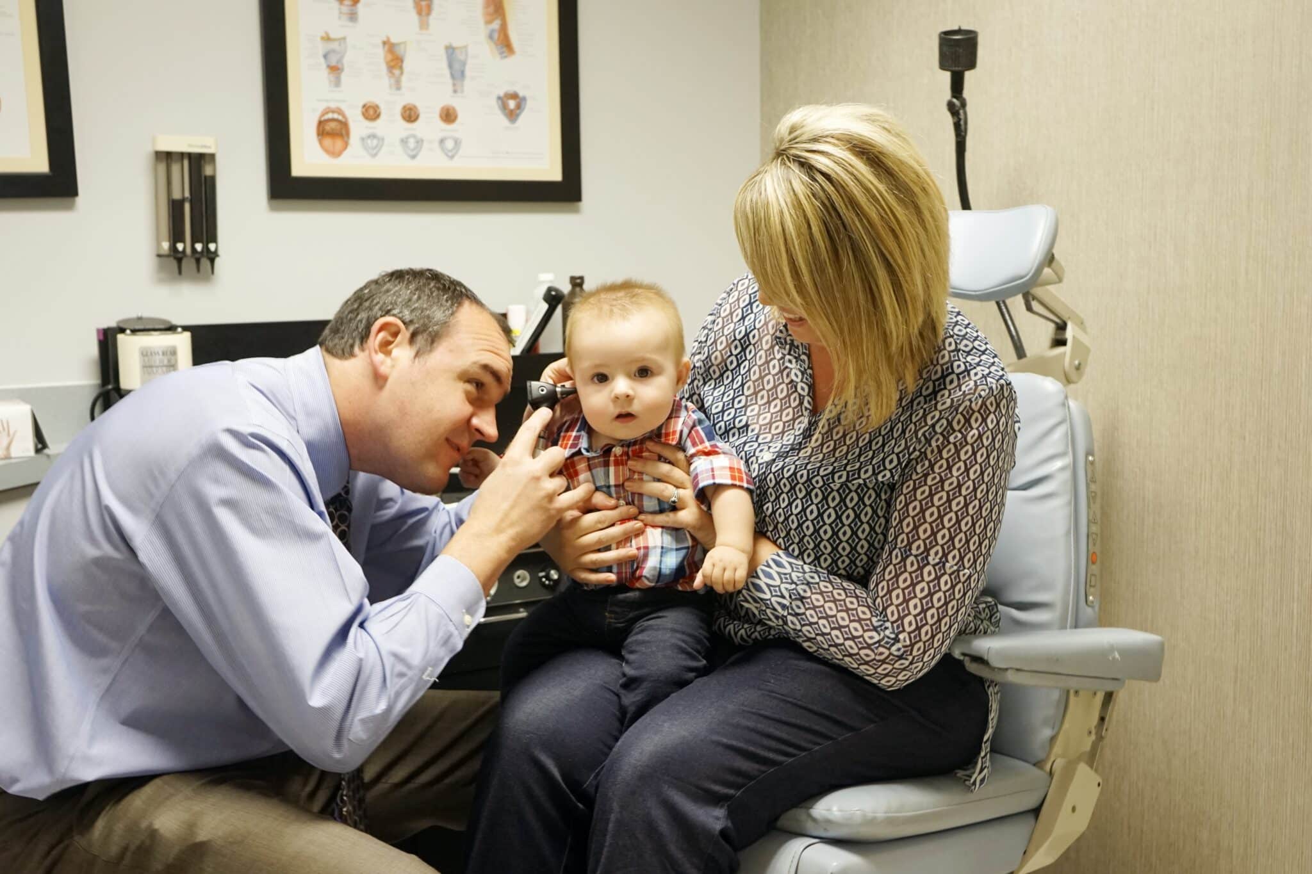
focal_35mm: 39
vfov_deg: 34.2
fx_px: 1421
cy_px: 437
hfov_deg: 49.6
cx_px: 656
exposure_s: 1/30
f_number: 5.6
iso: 1600
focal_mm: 39
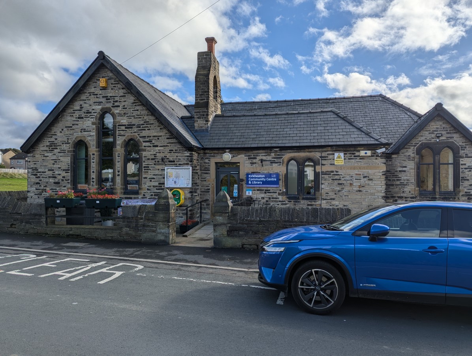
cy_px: 178
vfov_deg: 56.9
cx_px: 236
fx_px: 328
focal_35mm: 24
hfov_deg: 71.5
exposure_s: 1/3774
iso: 42
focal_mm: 6.81
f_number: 1.85
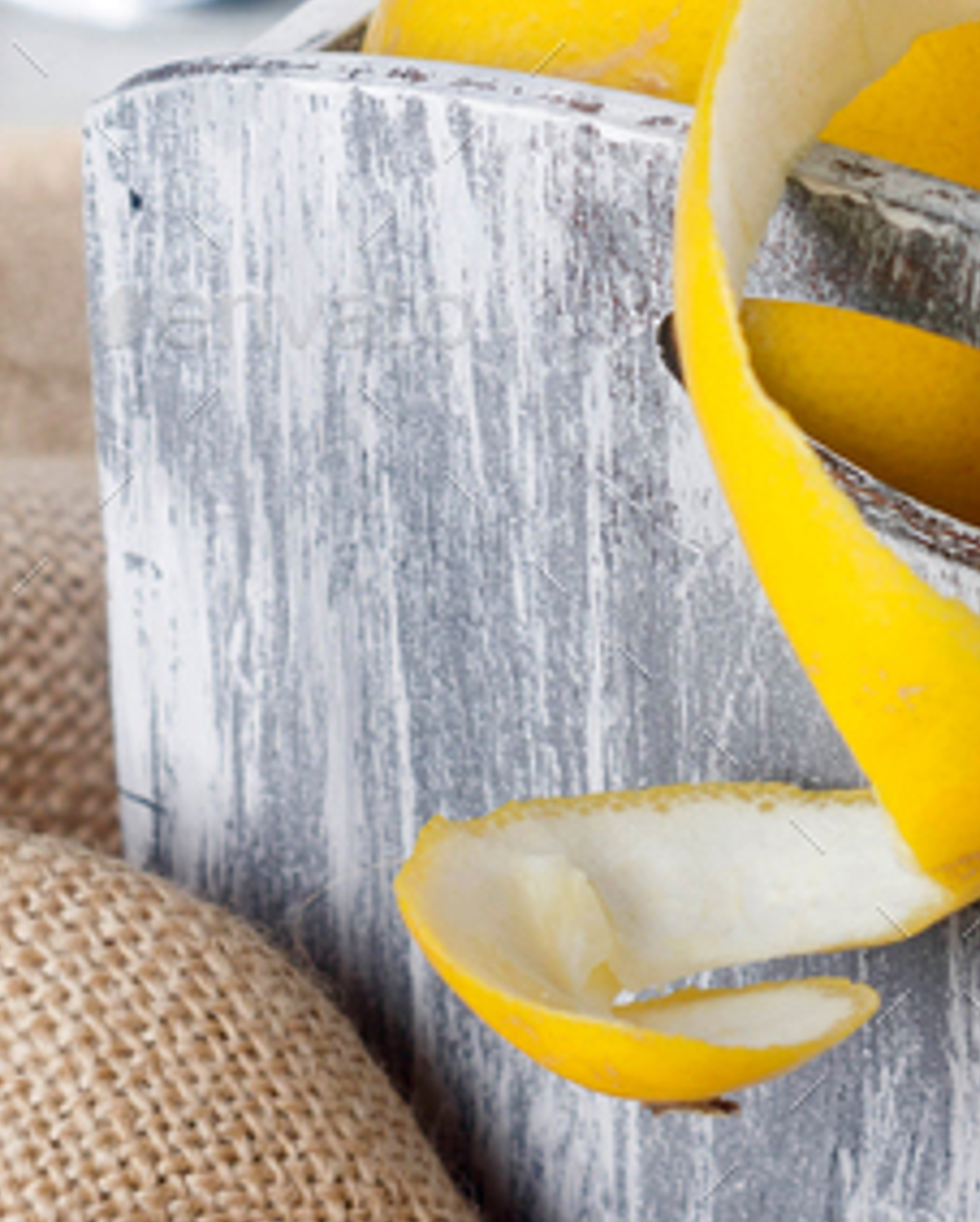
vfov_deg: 8.7
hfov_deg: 7.0
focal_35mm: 221
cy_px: 296
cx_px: 915
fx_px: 8000
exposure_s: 1/100
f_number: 6.3
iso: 100
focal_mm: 50
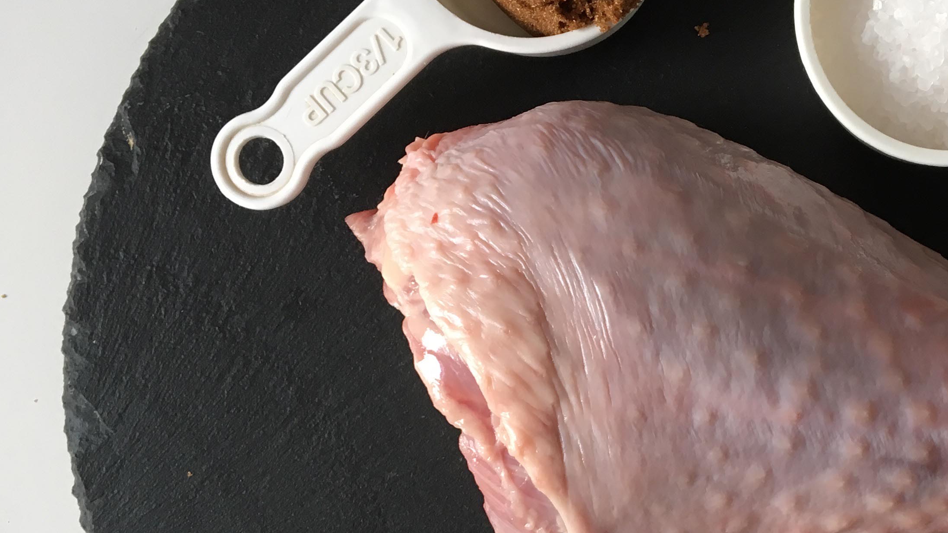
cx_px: 767
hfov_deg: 34.8
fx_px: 1458
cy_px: 367
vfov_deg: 20.6
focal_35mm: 58
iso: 64
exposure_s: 1/33
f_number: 2.2
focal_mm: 4.15
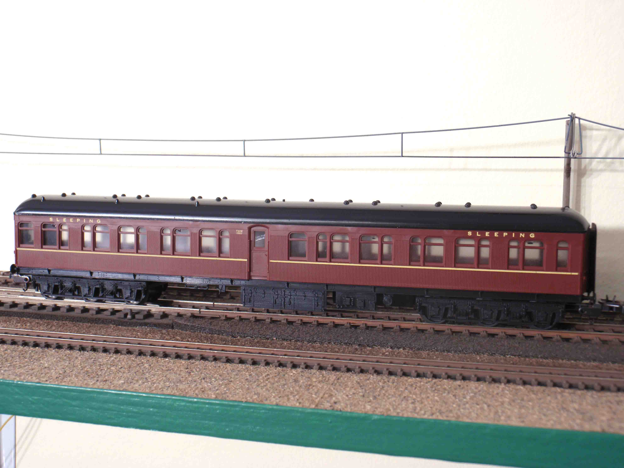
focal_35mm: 40
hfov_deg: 46.8
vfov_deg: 36.0
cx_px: 312
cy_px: 234
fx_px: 721
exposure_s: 1/10
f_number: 3.9
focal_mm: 7.25
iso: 64
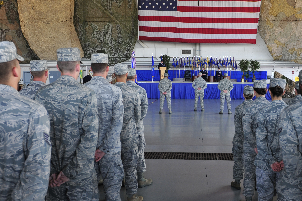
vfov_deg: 35.0
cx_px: 173
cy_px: 114
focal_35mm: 38
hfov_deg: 50.5
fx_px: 319
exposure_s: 1/200
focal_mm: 24
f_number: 5
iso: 640
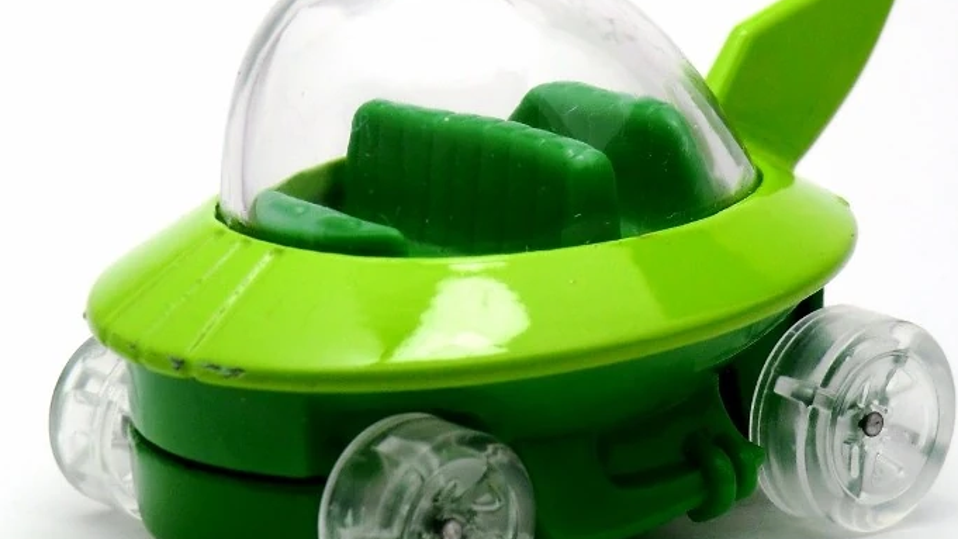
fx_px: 2464
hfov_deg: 22.0
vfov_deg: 12.5
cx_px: 483
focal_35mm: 97
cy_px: 264
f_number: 4.6
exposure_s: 1/320
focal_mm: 13.6
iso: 64
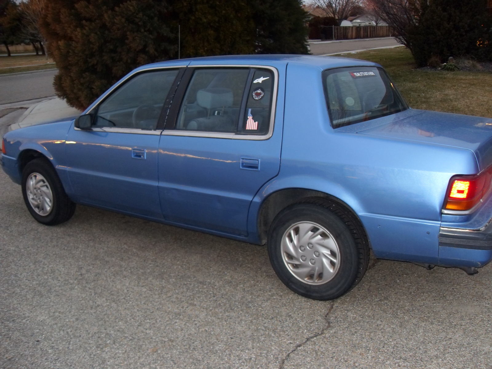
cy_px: 184
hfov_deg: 54.0
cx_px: 246
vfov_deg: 41.8
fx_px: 483
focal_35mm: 34
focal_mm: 6.3
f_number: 2.8
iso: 160
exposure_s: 1/45
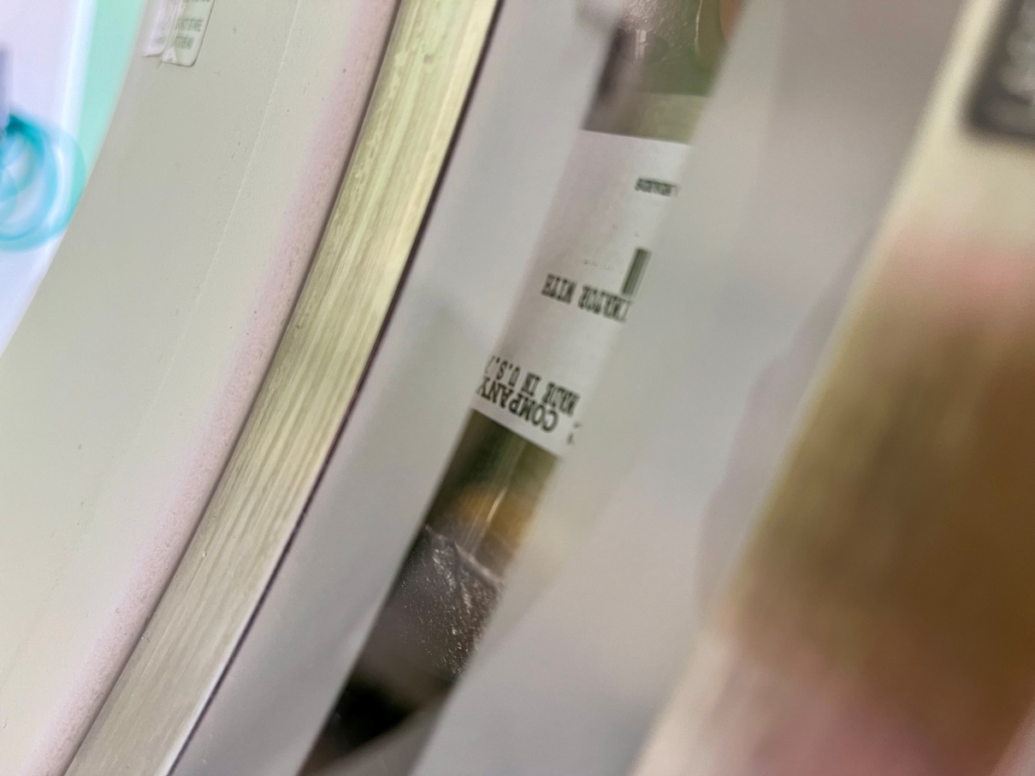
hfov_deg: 67.3
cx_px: 518
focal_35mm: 26
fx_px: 777
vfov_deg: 53.0
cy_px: 388
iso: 64
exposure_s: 1/50
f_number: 1.6
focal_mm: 5.1
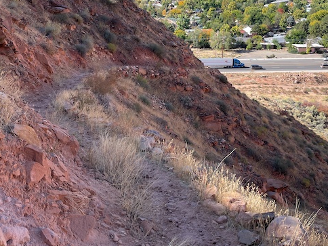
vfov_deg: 33.3
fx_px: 407
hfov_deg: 43.7
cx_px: 186
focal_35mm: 43
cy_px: 85
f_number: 1.6
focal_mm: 4.2
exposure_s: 1/1366
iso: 32
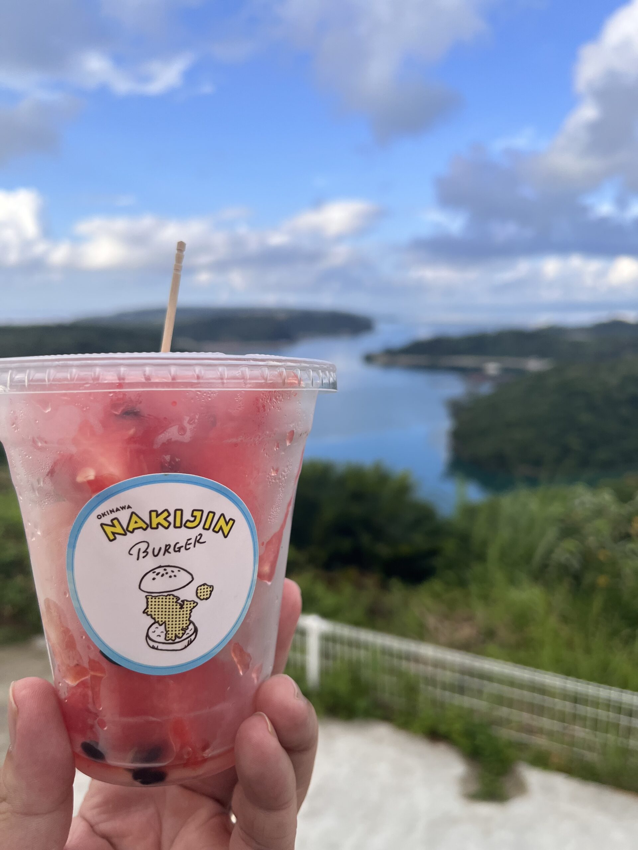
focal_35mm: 26
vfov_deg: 67.3
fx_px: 639
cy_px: 425
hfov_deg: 53.1
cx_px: 319
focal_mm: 5.1
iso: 50
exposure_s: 1/1600
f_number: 1.6
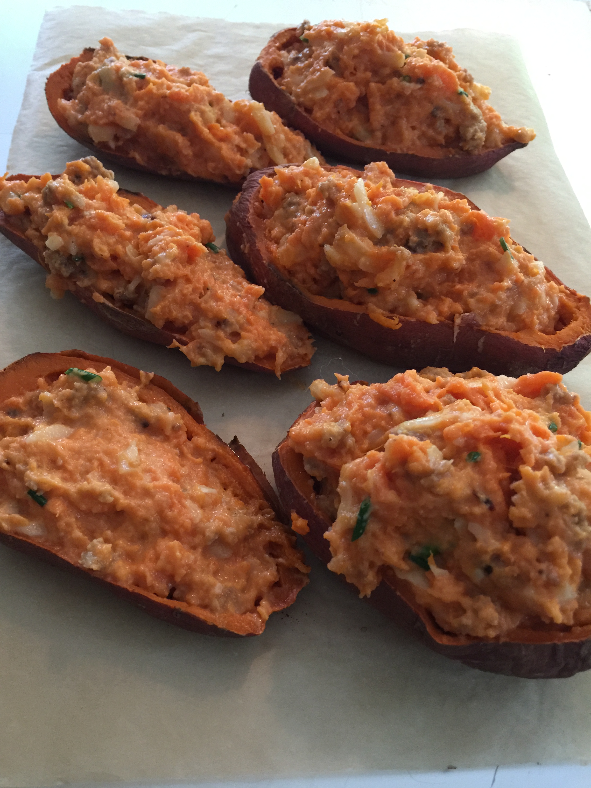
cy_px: 394
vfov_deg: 61.7
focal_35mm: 29
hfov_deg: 48.2
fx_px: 660
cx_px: 296
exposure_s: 1/15
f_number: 2.2
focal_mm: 4.15
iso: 125
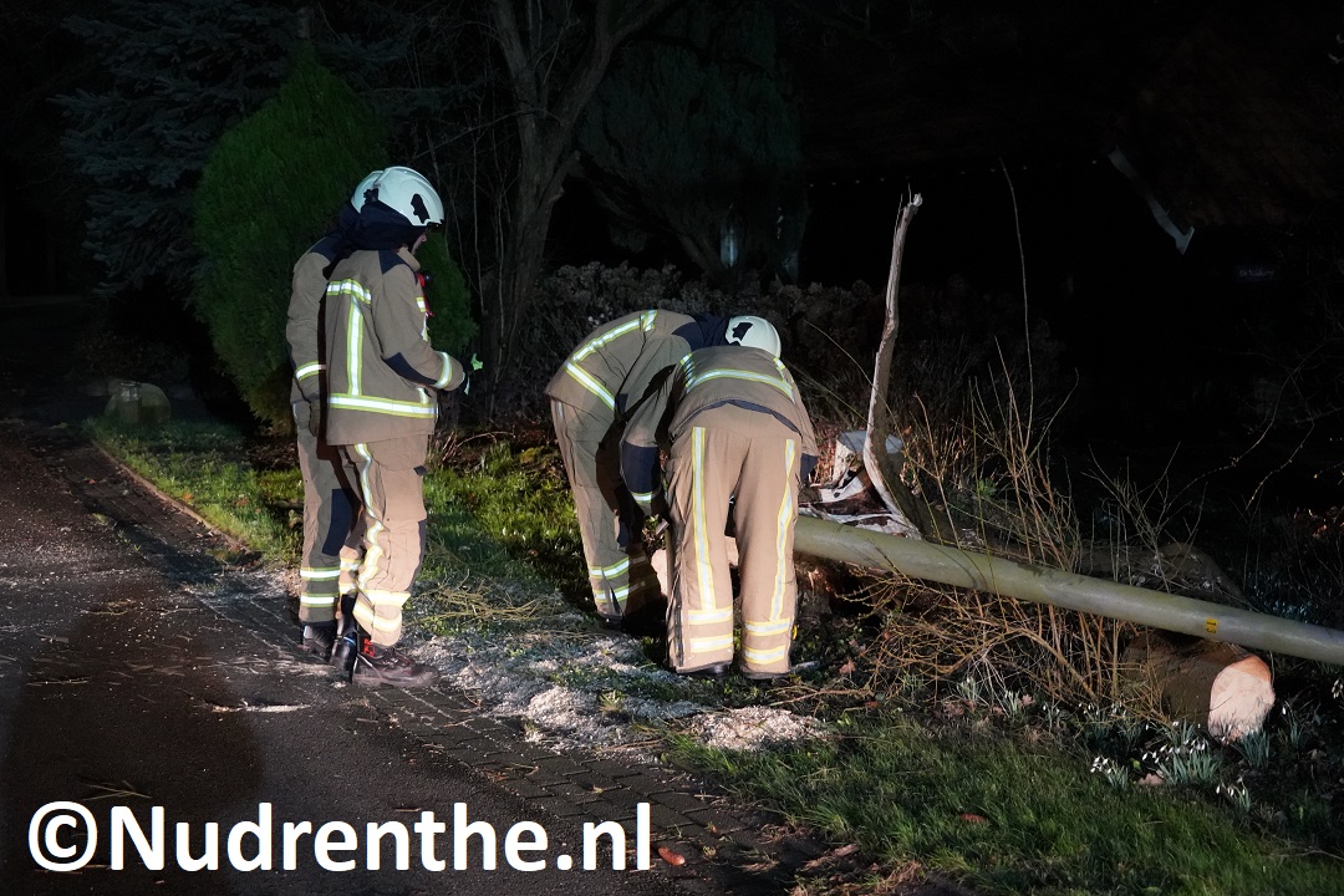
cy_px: 448
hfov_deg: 39.6
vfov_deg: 27.0
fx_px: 1867
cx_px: 672
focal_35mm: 50
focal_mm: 50
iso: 12800
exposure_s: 1/50
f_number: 4.5
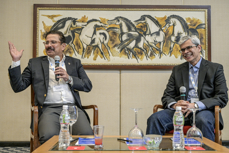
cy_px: 76
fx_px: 267
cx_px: 114
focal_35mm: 42
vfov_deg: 31.9
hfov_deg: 46.4
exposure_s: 1/100
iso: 3200
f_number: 5
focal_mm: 42
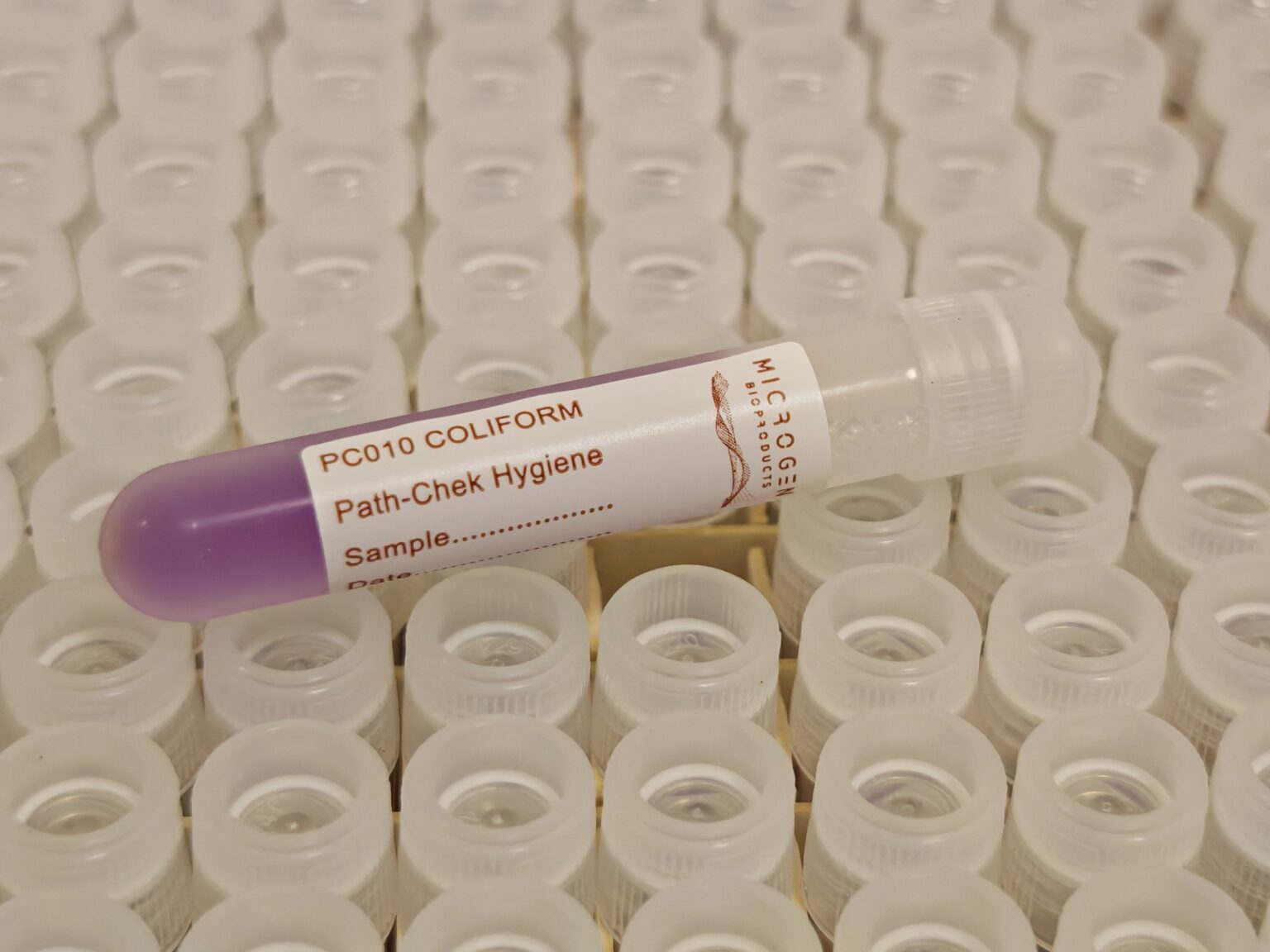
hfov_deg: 28.6
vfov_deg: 21.6
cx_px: 635
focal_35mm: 68
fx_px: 2495
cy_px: 476
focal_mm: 6.83
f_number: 1.4
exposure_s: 1/50
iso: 400
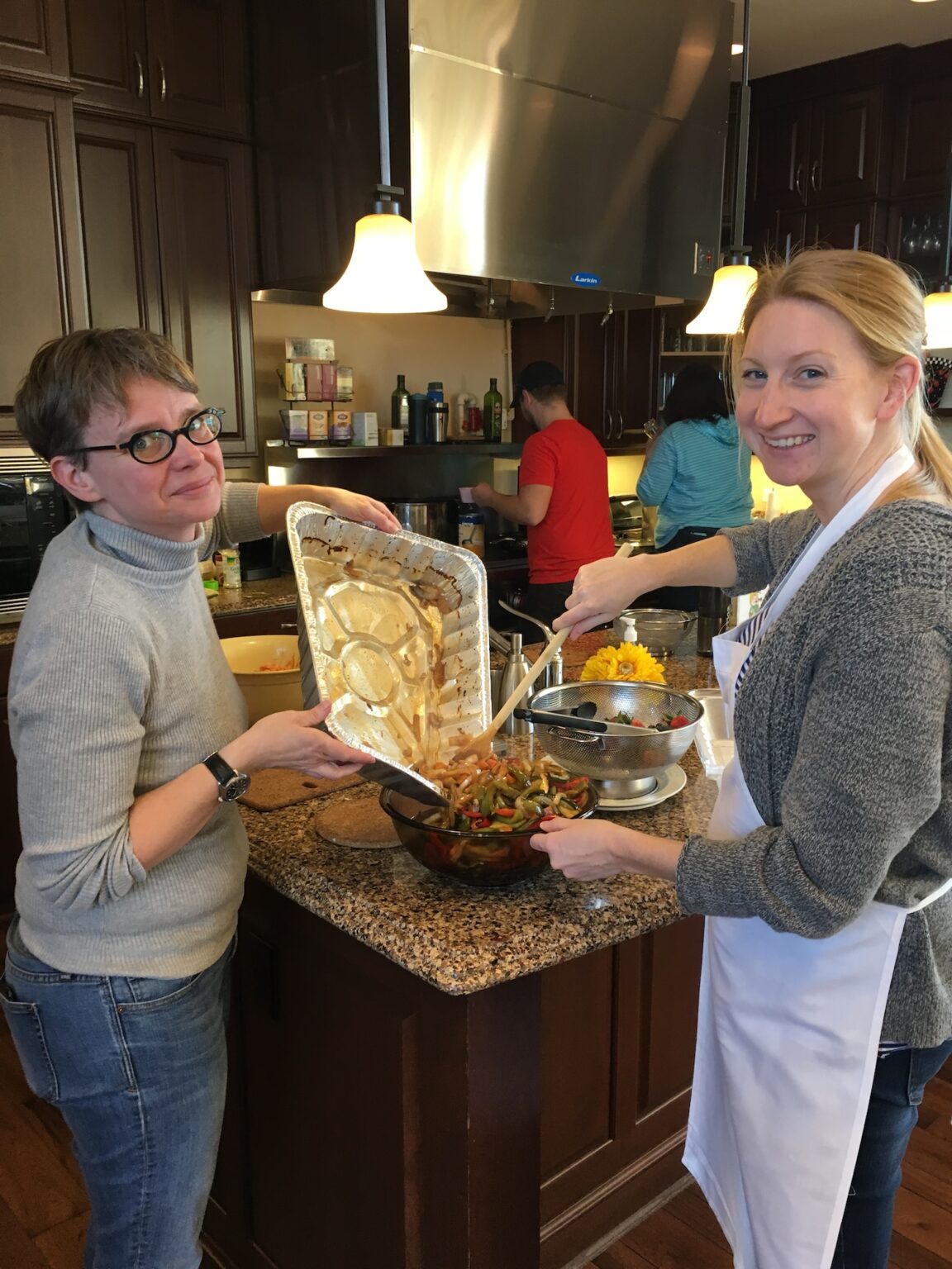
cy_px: 634
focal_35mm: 29
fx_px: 1063
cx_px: 476
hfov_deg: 48.2
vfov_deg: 61.7
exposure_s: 1/30
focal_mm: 4.15
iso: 40
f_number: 2.2
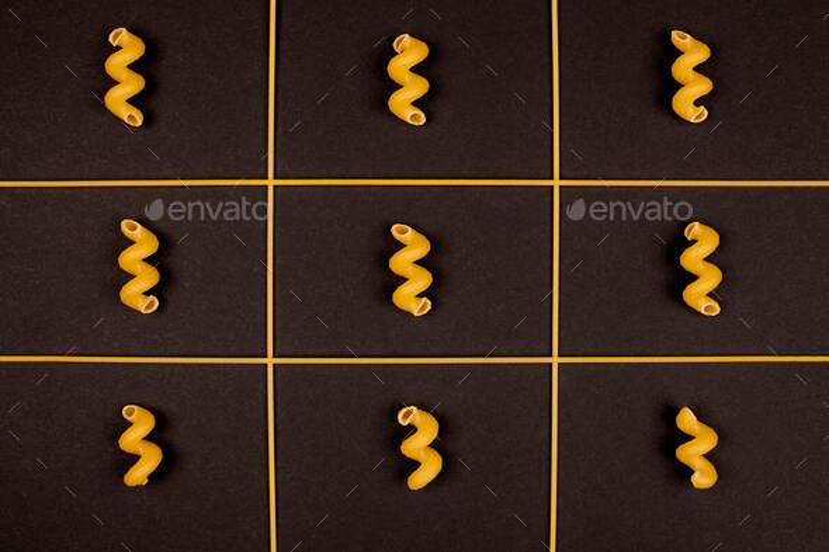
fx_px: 1151
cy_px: 276
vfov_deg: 27.0
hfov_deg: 39.6
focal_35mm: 50
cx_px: 414
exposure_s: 1/80
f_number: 7.1
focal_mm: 50
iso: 80
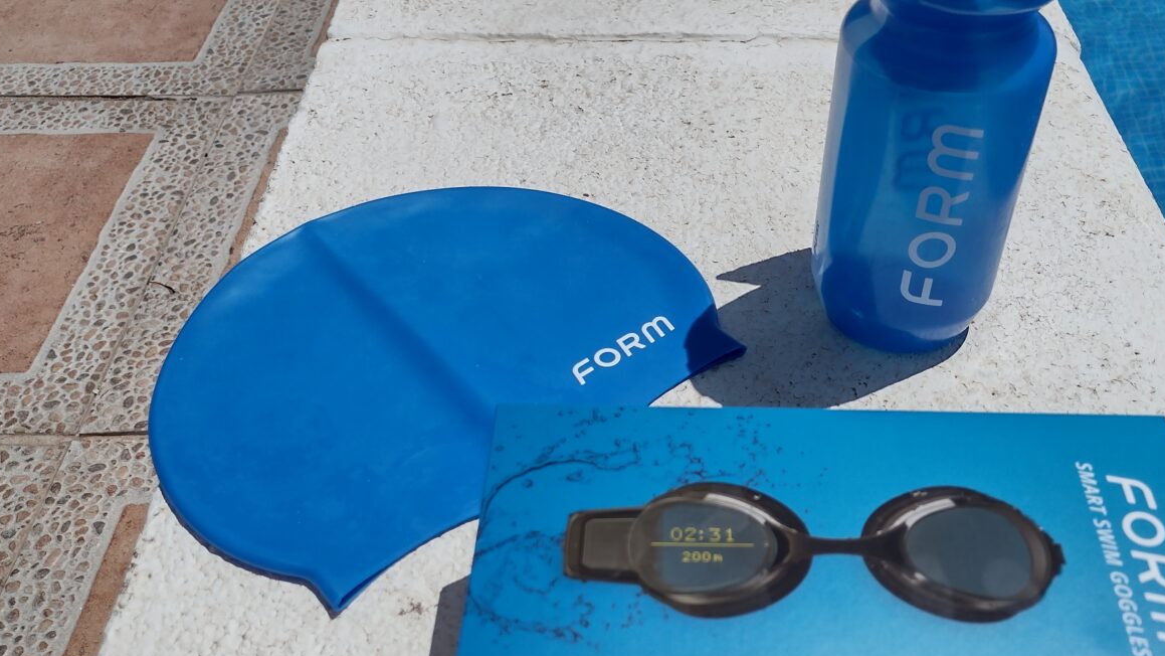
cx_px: 675
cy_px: 322
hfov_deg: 51.4
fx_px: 1205
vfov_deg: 30.4
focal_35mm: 39
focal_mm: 4.71
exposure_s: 1/6689
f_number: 1.7
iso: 100
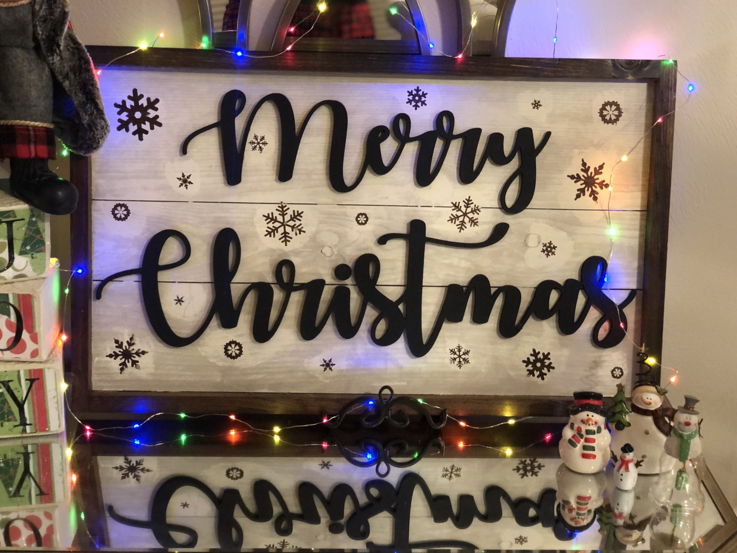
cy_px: 272
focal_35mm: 53
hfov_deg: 36.2
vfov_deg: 27.5
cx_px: 367
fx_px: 1128
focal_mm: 6
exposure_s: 1/17
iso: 160
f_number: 2.4
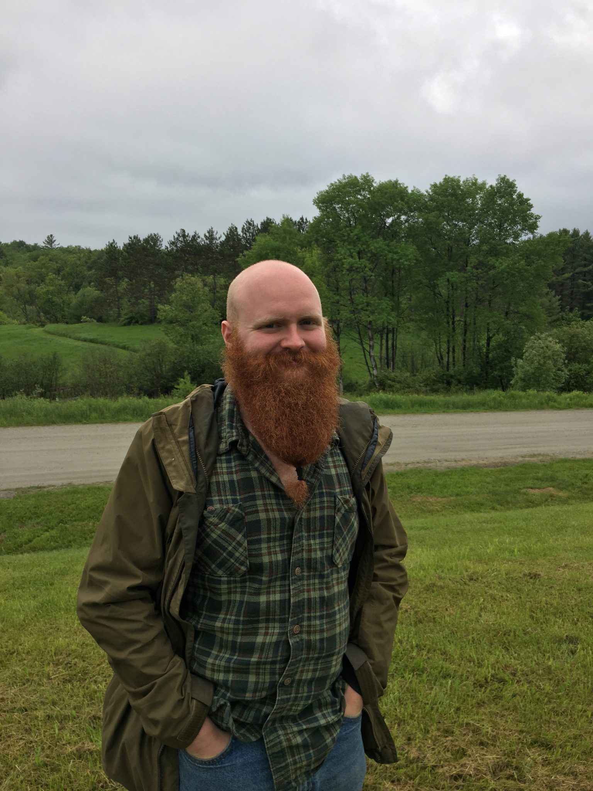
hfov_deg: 48.2
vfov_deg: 61.7
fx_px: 662
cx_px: 296
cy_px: 396
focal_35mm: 29
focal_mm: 4.15
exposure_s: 1/358
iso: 25
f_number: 2.2
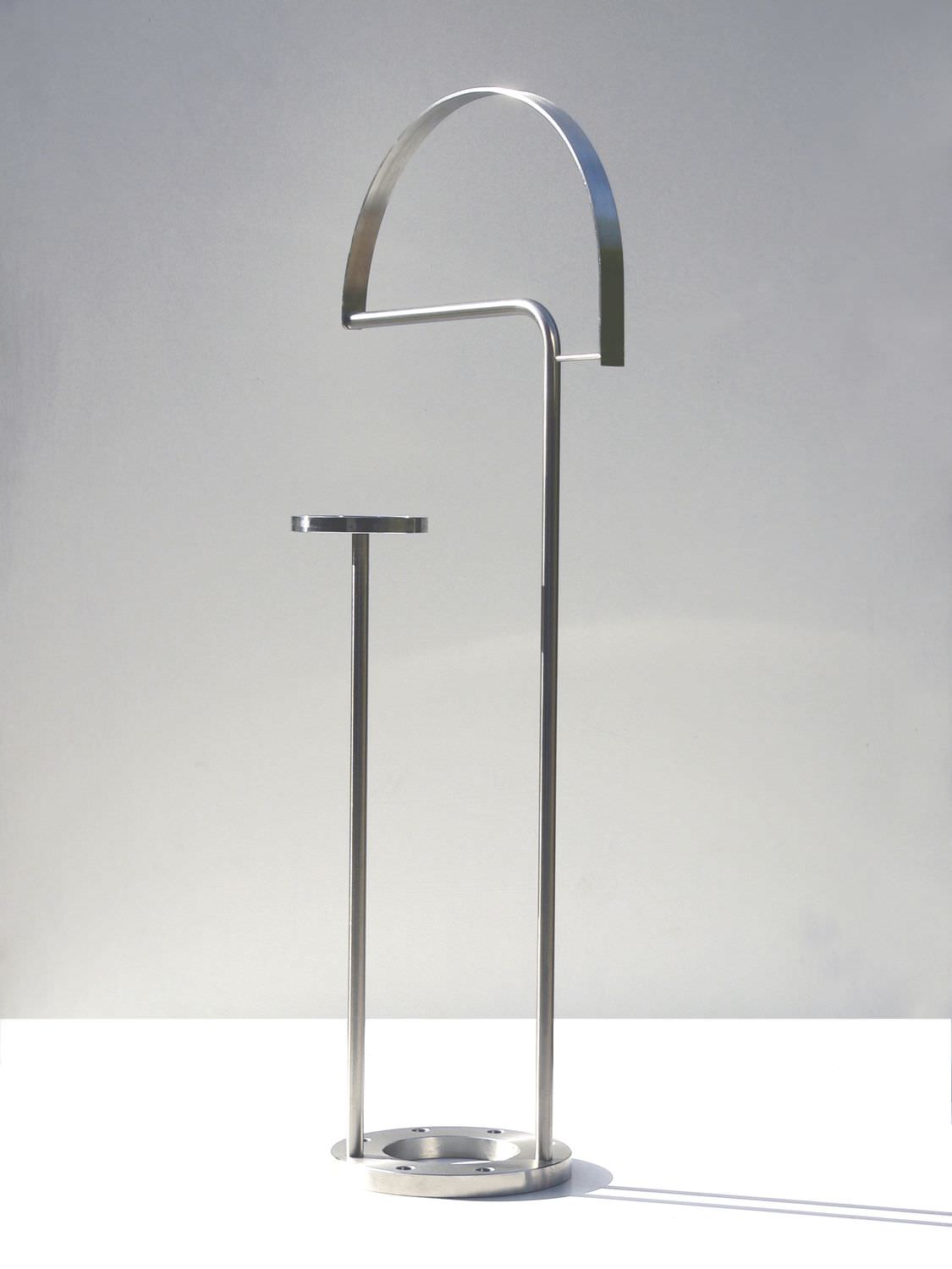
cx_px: 476
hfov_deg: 16.1
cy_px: 634
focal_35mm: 92
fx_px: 3374
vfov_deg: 21.3
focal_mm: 15.3
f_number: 4
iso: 80
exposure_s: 1/500
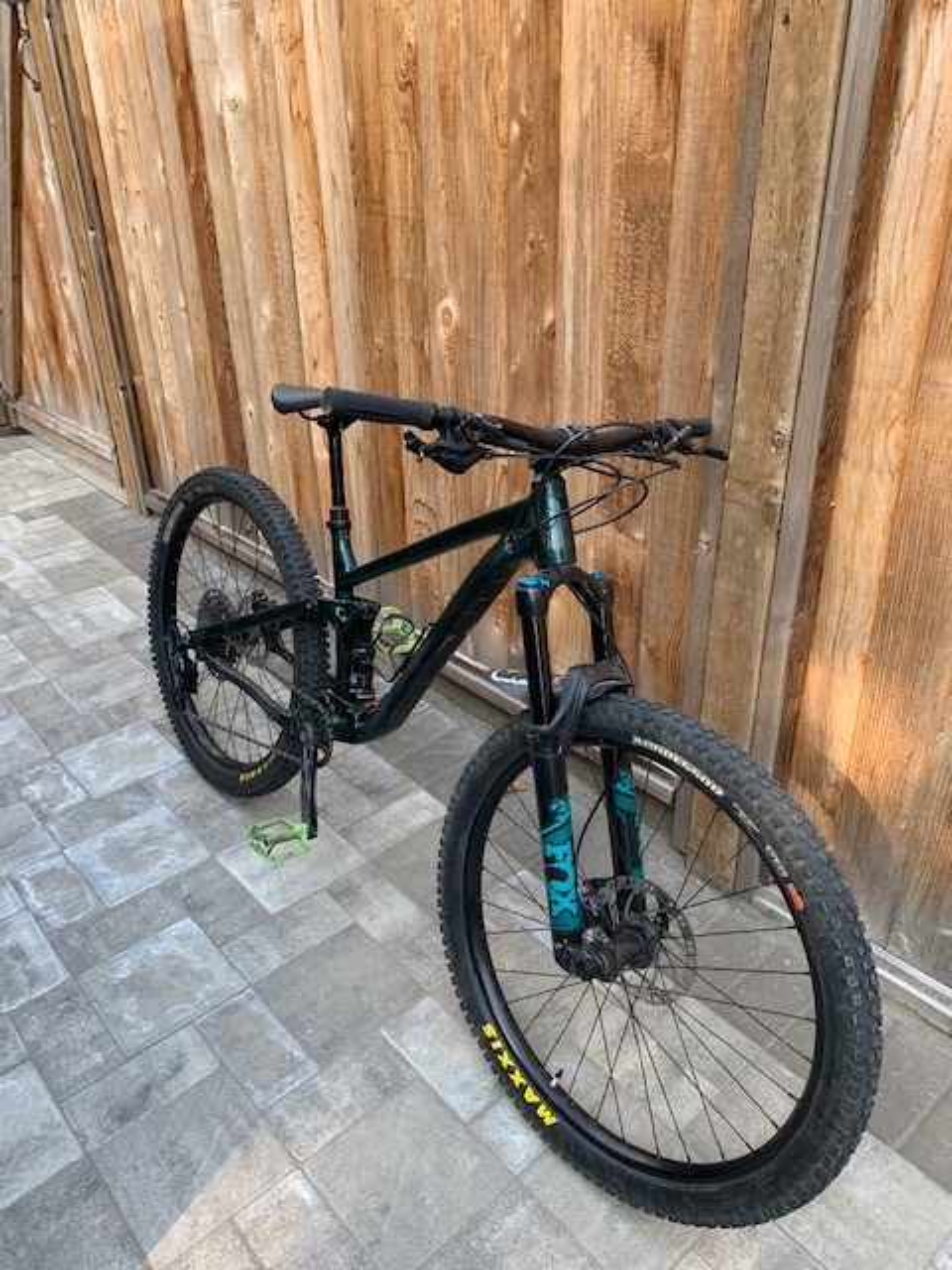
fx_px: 953
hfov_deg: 53.1
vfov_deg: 67.3
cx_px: 476
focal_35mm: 26
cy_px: 635
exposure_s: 1/122
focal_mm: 4.25
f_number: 1.8
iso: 32
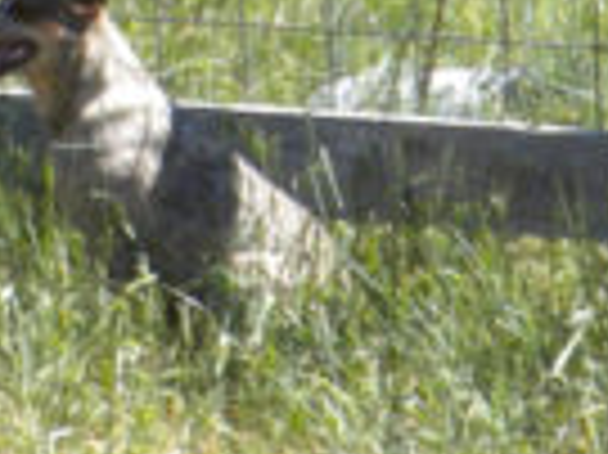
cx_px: -1040
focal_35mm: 781
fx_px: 13705
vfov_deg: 1.9
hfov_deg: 2.5
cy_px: -566
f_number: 5.1
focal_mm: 21
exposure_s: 1/447
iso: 189
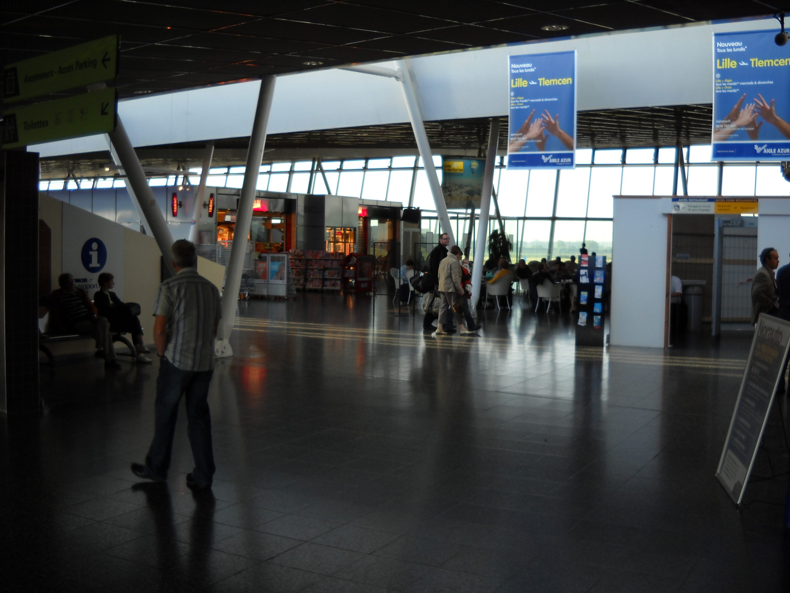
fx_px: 936
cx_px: 395
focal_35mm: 41
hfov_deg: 45.8
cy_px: 296
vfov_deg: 35.1
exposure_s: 1/60
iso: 67
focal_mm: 6.72
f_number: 3.1
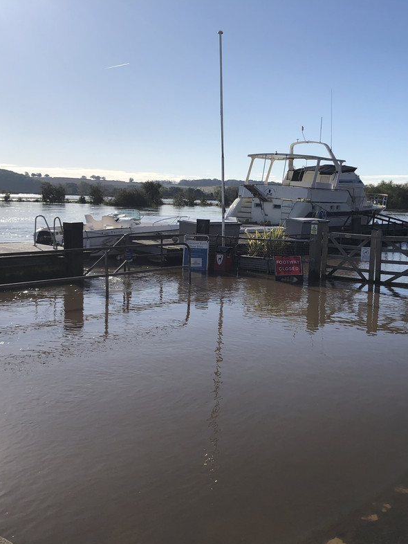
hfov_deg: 37.5
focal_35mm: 38
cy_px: 275
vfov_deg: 49.0
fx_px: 597
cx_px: 256
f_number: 1.8
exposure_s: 1/4000
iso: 25
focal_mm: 3.99
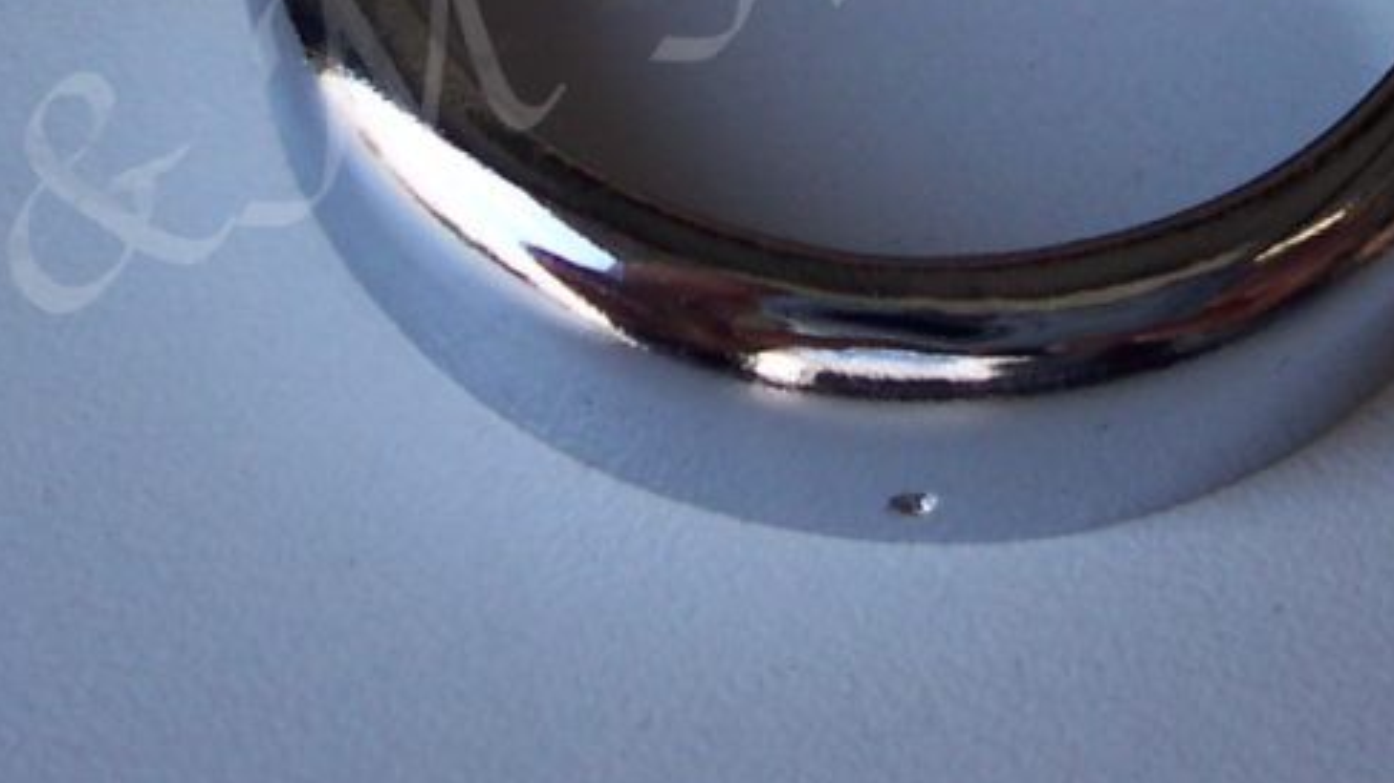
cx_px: 901
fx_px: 3141
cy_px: -80
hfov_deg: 24.9
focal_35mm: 85
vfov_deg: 13.9
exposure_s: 1/350
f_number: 2.8
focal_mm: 5.6
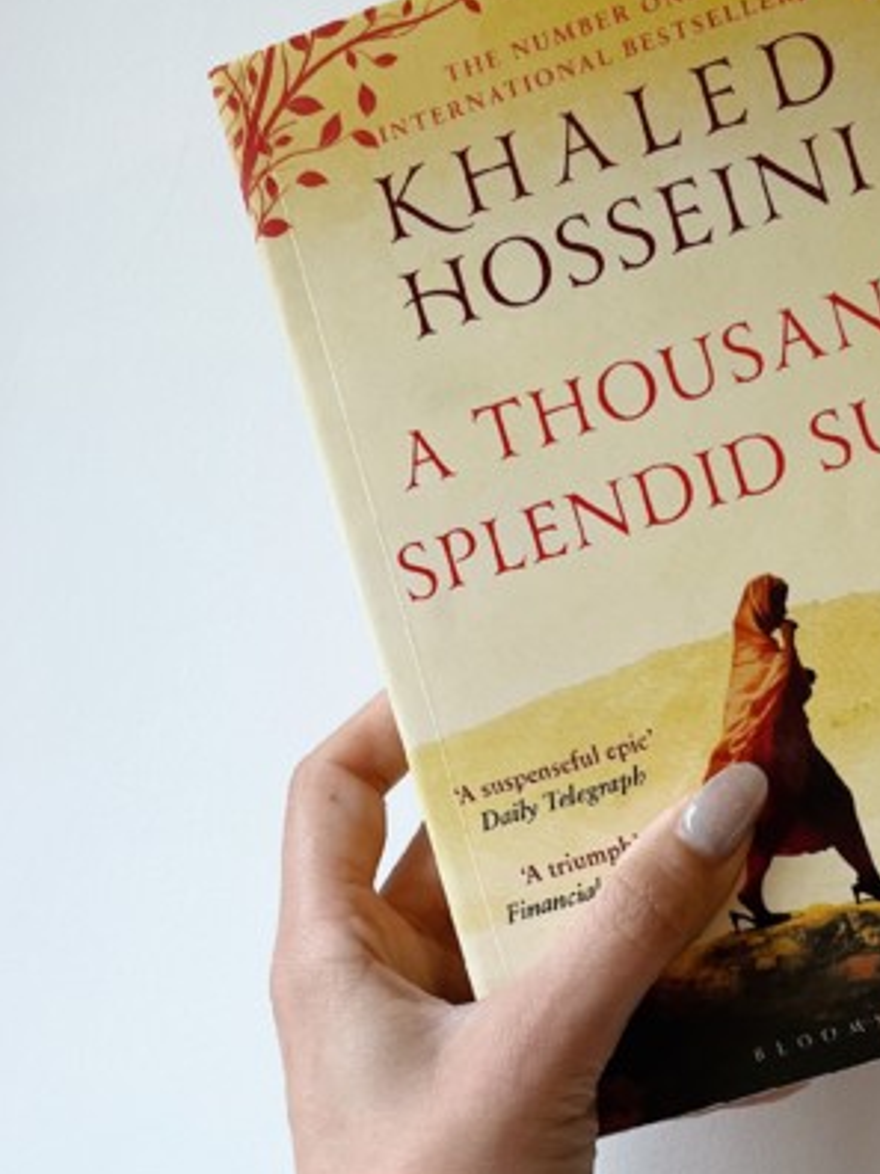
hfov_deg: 23.1
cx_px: 658
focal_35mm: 63
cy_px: 762
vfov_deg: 30.5
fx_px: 2135
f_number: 1.6
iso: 80
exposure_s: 1/121
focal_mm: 5.1
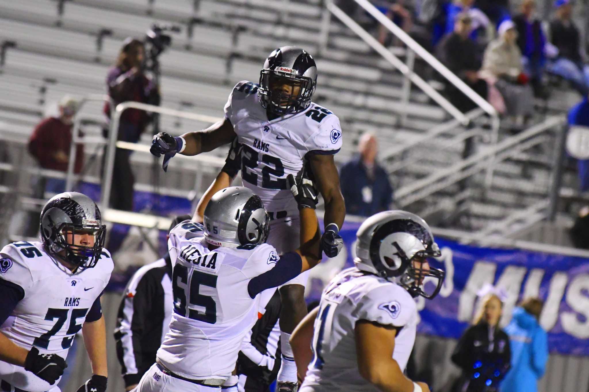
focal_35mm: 300
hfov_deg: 6.9
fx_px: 4908
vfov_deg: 4.6
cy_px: 196
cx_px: 294
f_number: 4
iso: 10000
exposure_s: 1/1000
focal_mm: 200
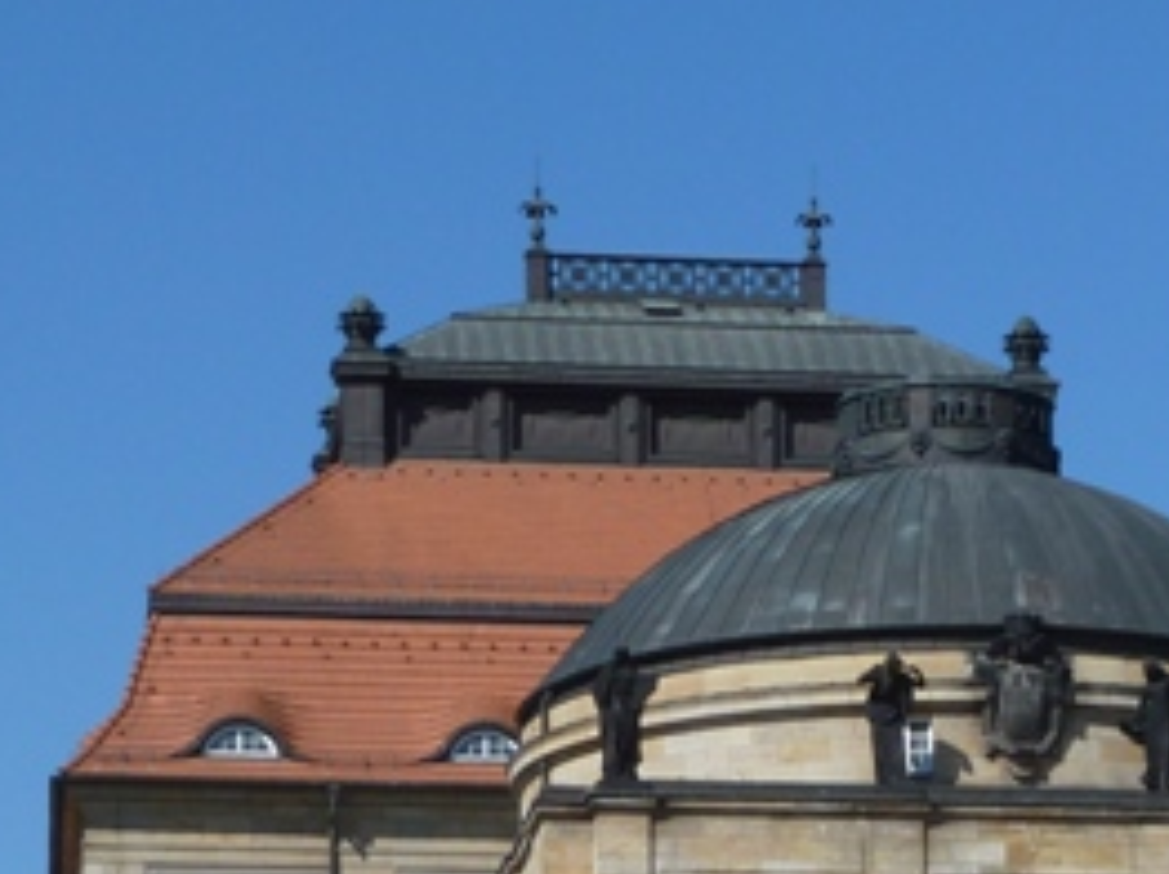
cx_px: 1022
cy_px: 1262
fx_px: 5668
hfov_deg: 11.7
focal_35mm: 168
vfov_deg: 8.6
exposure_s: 1/500
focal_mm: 9.1
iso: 80
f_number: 5.6
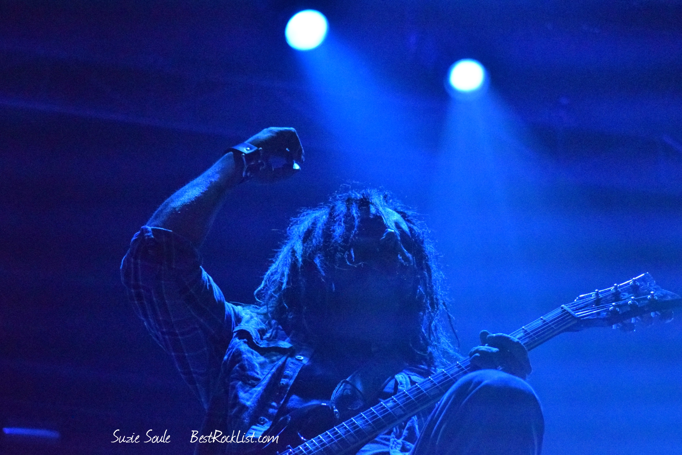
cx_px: 341
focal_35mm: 93
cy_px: 228
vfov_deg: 14.7
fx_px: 1762
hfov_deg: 21.9
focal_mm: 62
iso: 8000
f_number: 4.2
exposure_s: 1/4000
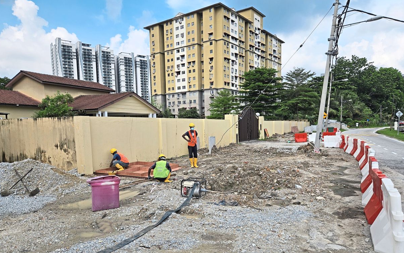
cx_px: 203
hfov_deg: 72.5
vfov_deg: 48.9
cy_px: 154
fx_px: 275
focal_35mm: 25
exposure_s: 1/1765
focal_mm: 5.4
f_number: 1.8
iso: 25
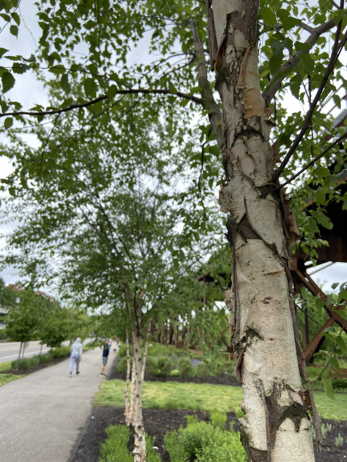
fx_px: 348
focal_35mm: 26
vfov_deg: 67.3
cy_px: 231
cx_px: 174
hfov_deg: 53.1
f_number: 1.8
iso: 32
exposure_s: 1/407
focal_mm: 4.25
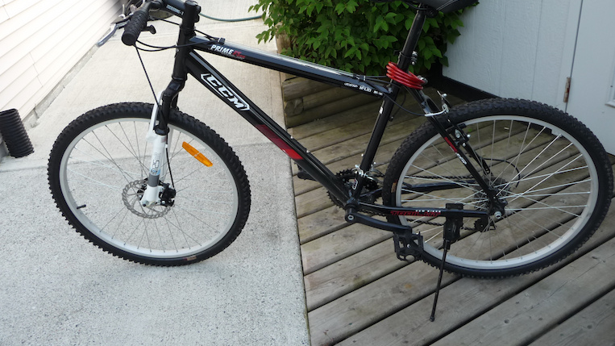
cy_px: 133
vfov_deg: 36.5
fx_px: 522
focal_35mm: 32
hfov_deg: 61.0
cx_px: 310
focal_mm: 4.7
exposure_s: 1/60
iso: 100
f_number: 3.3
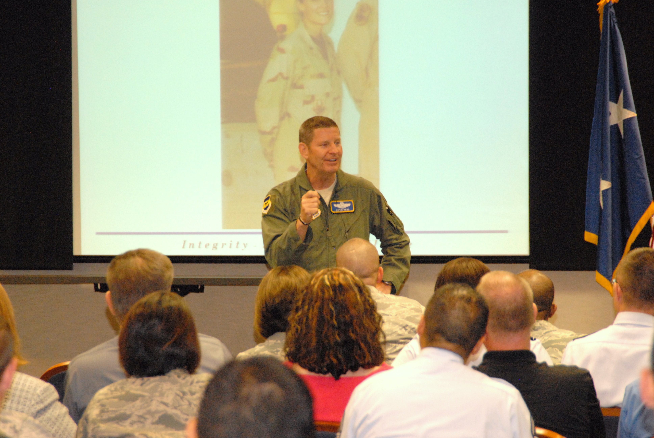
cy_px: 219
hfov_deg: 11.4
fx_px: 3274
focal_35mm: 180
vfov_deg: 7.7
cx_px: 327
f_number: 5.6
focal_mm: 120
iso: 1600
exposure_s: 1/80
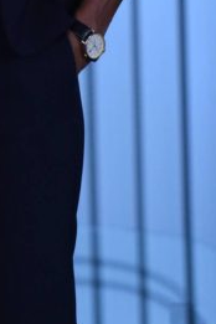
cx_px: -88
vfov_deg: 3.7
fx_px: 4941
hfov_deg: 2.5
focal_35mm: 549
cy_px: -94
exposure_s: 1/160
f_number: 3.5
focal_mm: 140
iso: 2500
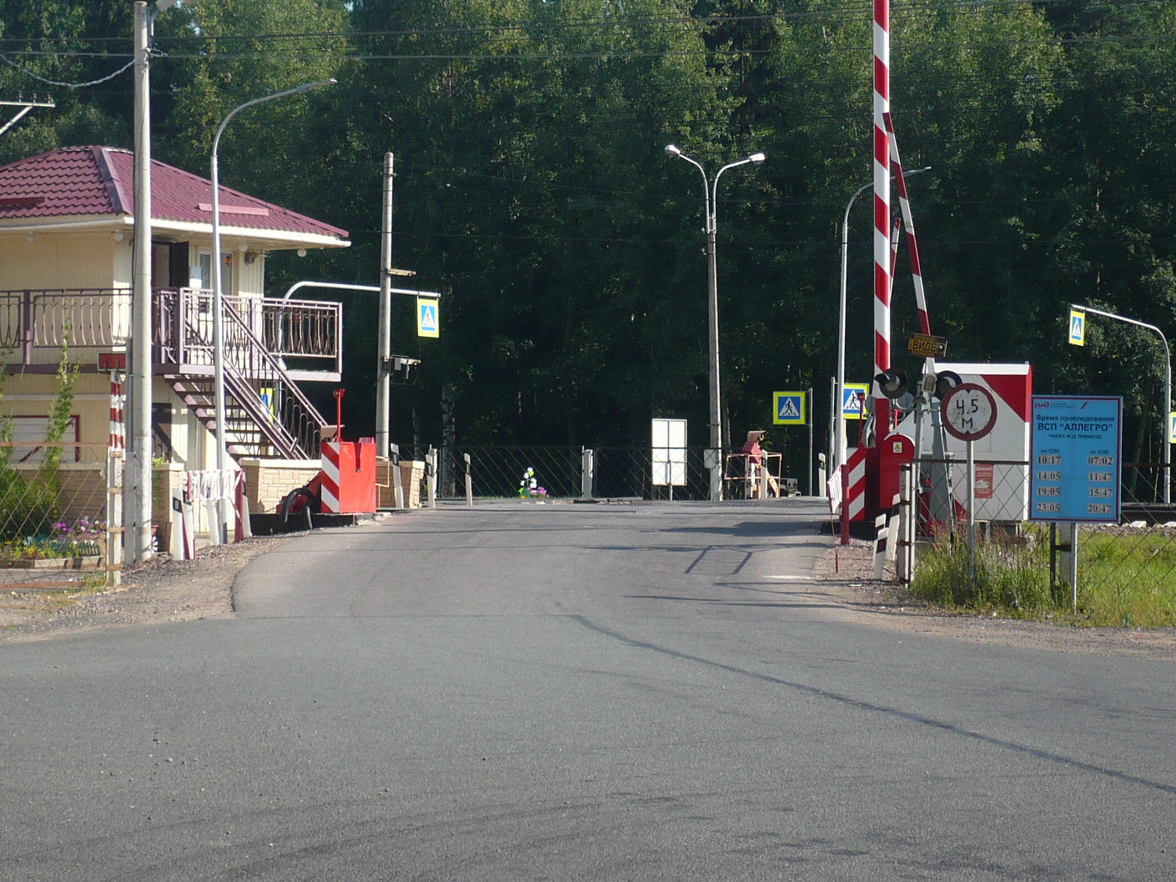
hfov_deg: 16.1
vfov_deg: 12.1
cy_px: 490
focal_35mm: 122
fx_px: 4145
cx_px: 552
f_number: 4.4
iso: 100
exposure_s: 1/400
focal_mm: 13.9
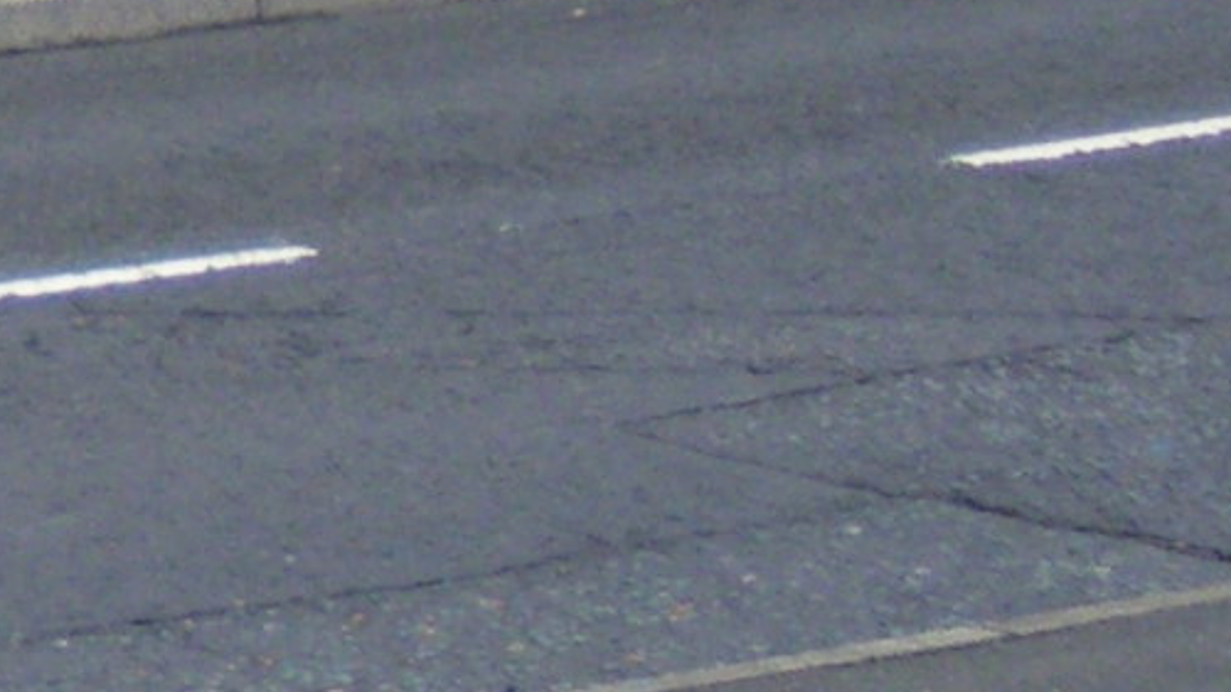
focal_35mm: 256
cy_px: -983
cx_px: -2061
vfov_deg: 4.6
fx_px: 8354
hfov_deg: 7.6
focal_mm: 6.3
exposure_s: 1/200
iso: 100
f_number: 3.5
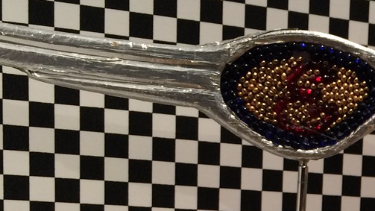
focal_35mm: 88
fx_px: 875
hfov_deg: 22.1
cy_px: 334
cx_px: 463
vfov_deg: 12.9
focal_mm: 4.15
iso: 50
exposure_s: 1/30
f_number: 2.2
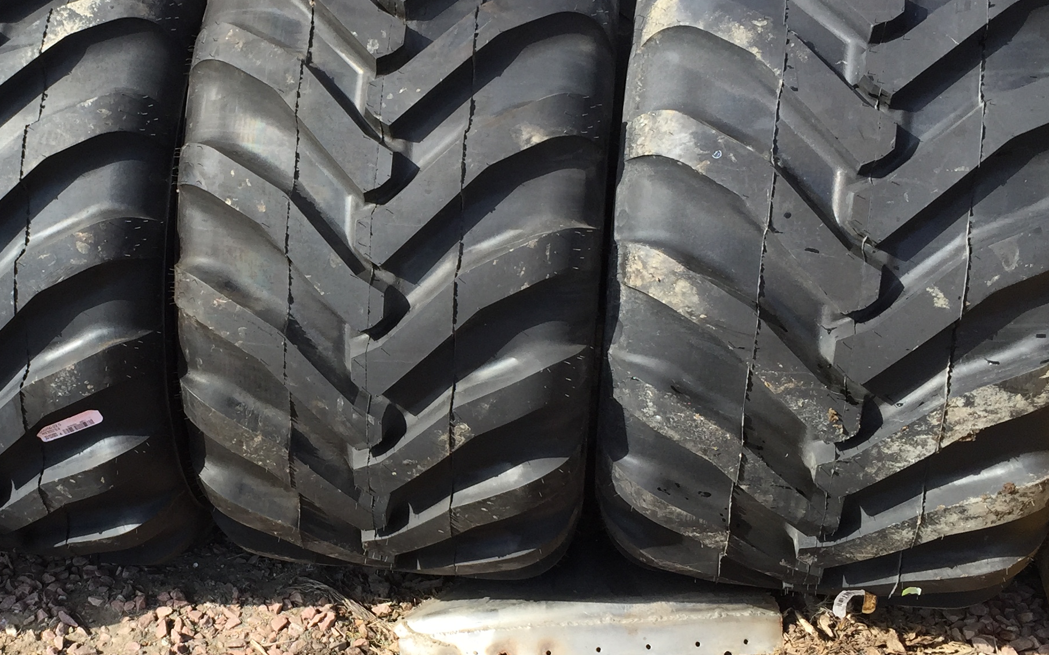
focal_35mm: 55
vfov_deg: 23.5
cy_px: 357
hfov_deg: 35.9
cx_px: 233
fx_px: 1572
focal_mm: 4.15
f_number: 2.2
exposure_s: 1/775
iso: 32
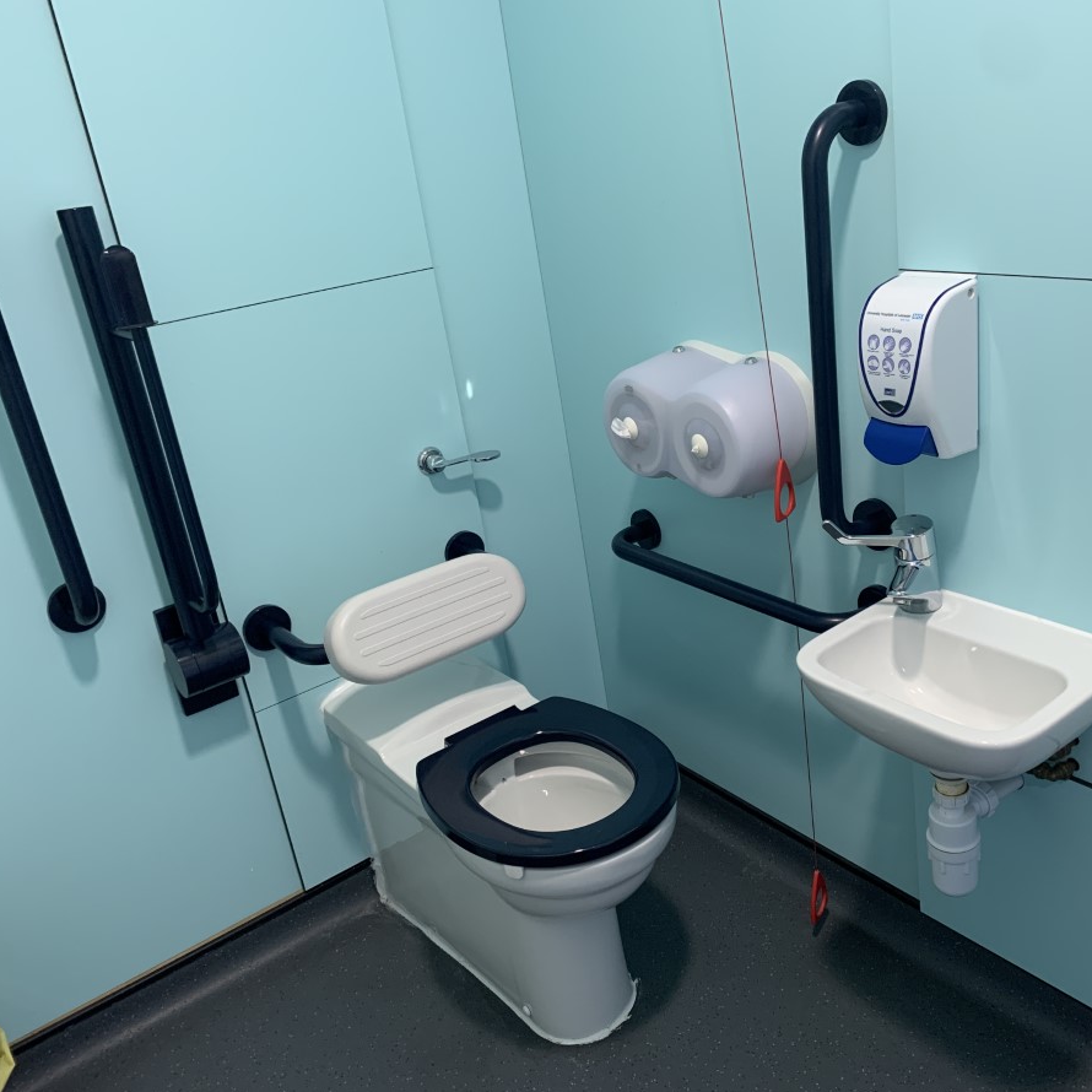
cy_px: 550
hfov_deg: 51.9
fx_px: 1106
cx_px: 691
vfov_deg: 52.5
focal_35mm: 31
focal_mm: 4.25
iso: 160
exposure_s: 1/50
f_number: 1.8
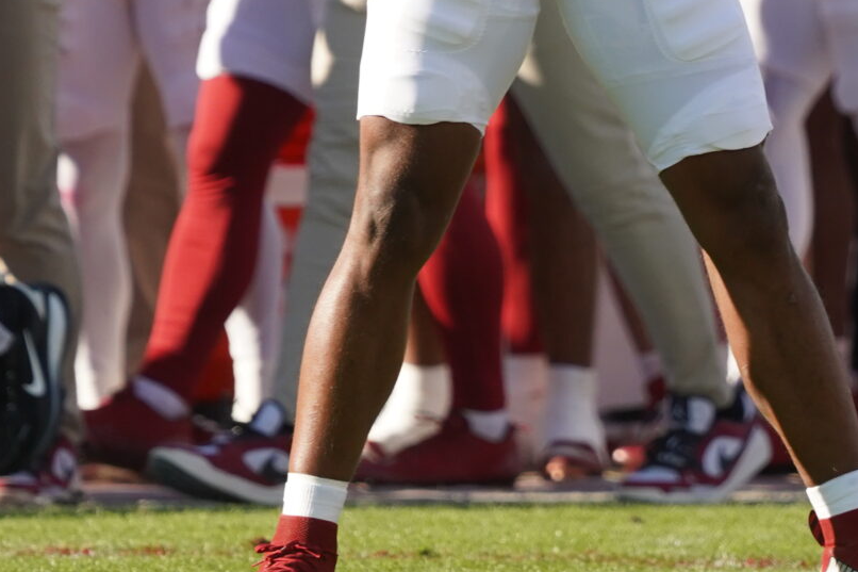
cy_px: -316
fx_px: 43603
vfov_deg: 0.8
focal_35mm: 1830
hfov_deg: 1.1
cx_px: 675
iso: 800
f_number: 6.3
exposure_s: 1/1250
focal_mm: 576
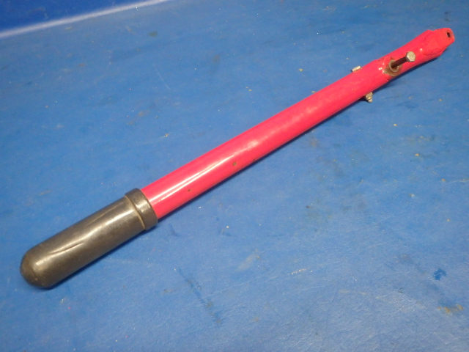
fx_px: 379
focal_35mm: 28
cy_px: 176
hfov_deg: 63.4
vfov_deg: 49.7
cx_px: 234
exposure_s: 1/25
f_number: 3.9
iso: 800
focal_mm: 5
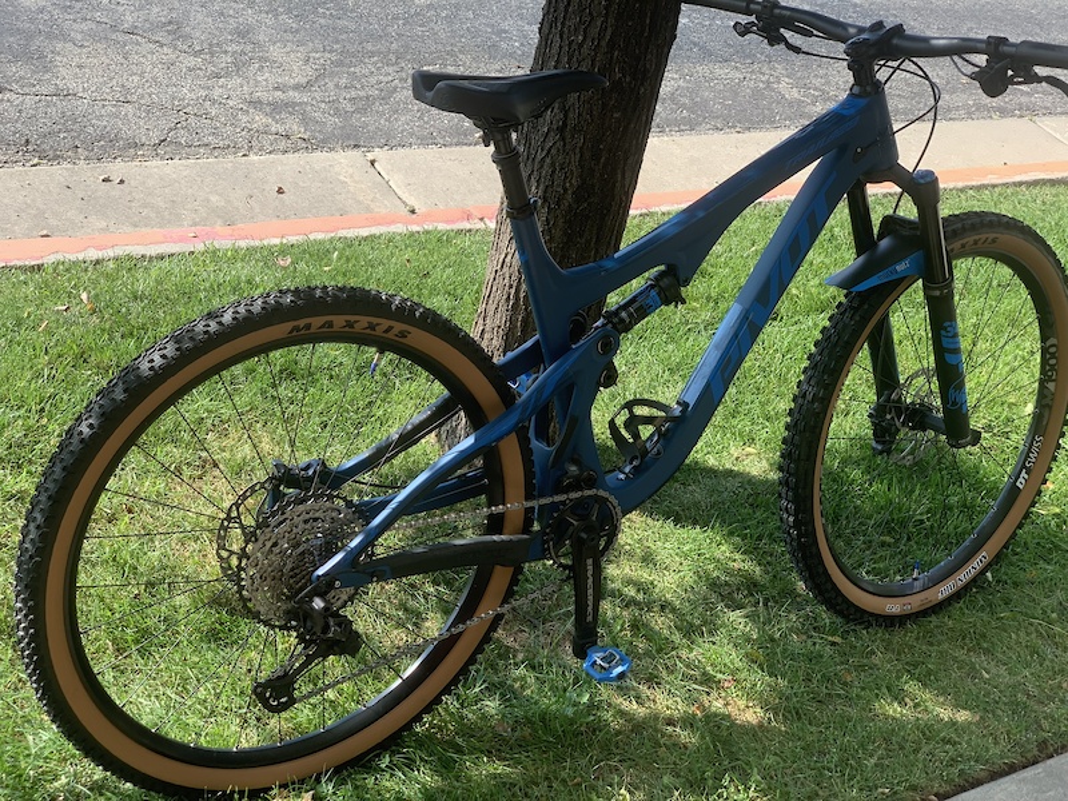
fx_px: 1604
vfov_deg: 28.0
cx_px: 534
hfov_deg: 36.8
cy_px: 400
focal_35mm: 52
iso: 16
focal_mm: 6
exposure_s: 1/329
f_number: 2.4
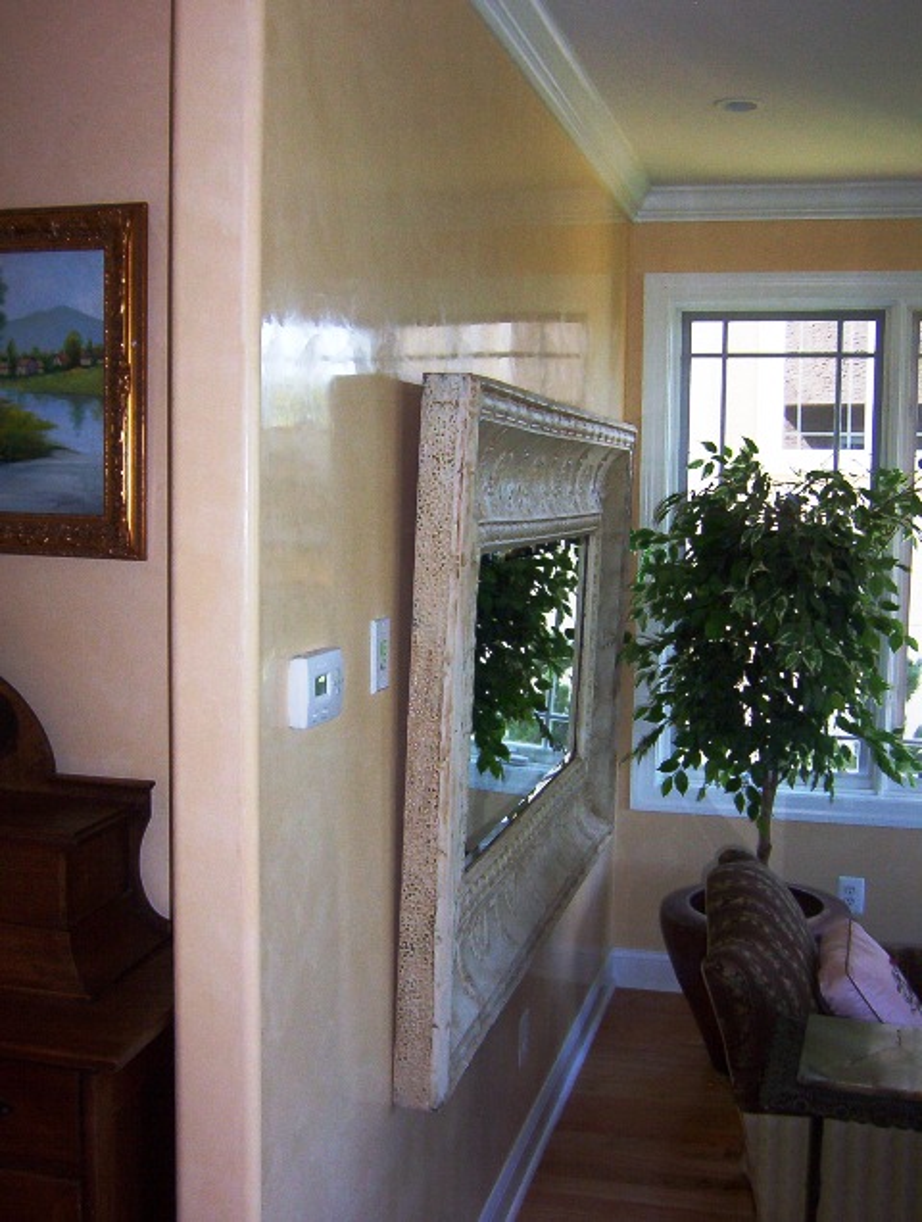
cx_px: 461
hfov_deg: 39.8
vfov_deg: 51.3
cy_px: 611
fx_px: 1273
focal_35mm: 36
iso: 140
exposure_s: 1/30
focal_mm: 5.54
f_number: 2.76
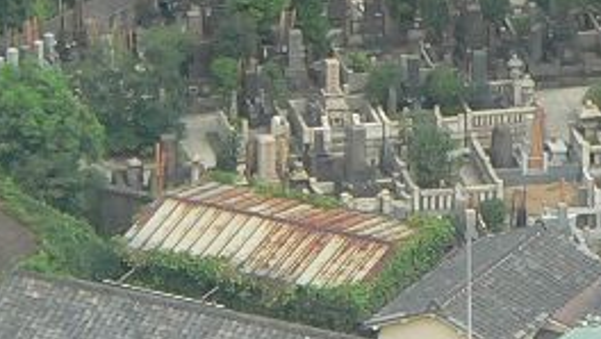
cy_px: -57
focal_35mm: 1182
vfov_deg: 1.0
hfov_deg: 1.8
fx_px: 18852
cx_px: 710
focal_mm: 37.3
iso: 80
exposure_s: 1/200
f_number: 4
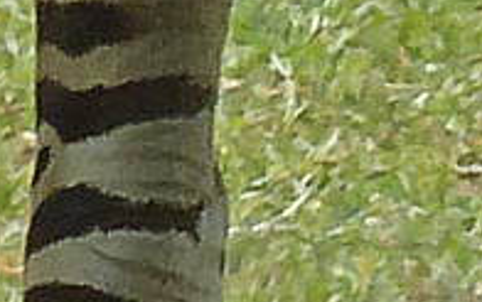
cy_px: -2
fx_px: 122740
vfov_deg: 0.1
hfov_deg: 0.2
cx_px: -290
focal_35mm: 9333
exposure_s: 1/500
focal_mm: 108
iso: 200
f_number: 6.3
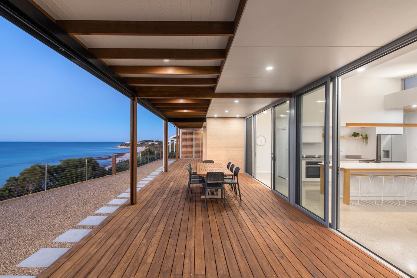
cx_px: 196
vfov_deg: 73.8
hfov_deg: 96.6
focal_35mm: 16
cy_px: 143
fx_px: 185
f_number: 11
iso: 64
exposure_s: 1.6
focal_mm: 15
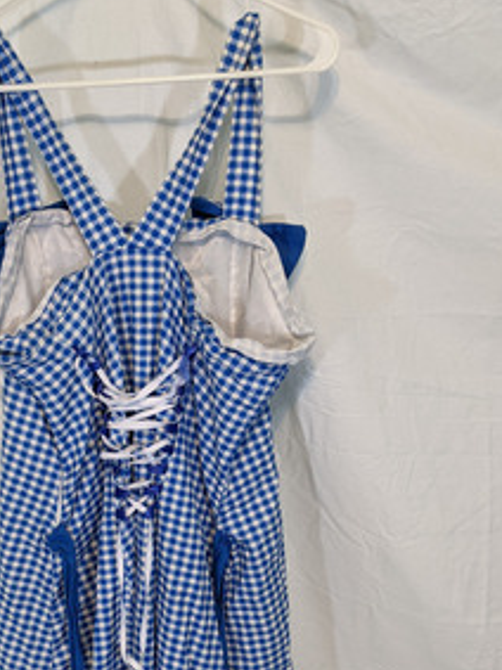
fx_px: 813
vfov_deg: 44.0
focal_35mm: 42
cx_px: 163
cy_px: 464
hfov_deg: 34.0
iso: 103
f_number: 1.8
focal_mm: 4.44
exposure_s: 1/24
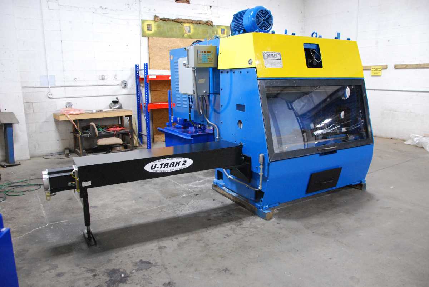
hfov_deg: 67.3
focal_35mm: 27
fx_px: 322
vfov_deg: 48.0
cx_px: 214
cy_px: 144
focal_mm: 18
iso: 1400
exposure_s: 1/30
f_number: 3.5
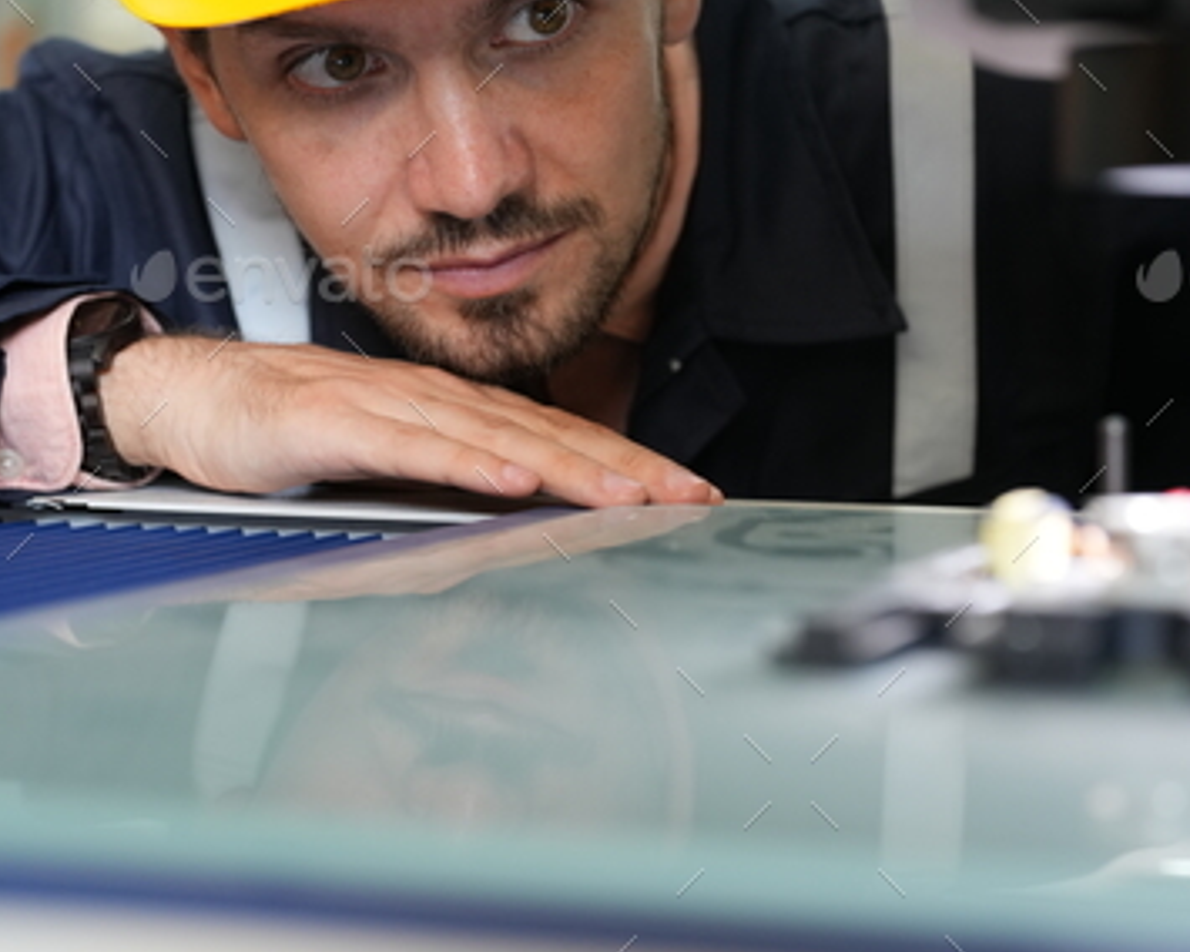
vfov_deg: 19.7
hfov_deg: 24.3
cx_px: 774
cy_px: 434
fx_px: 2747
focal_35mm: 78
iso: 640
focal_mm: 50
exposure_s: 1/50
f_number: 3.5
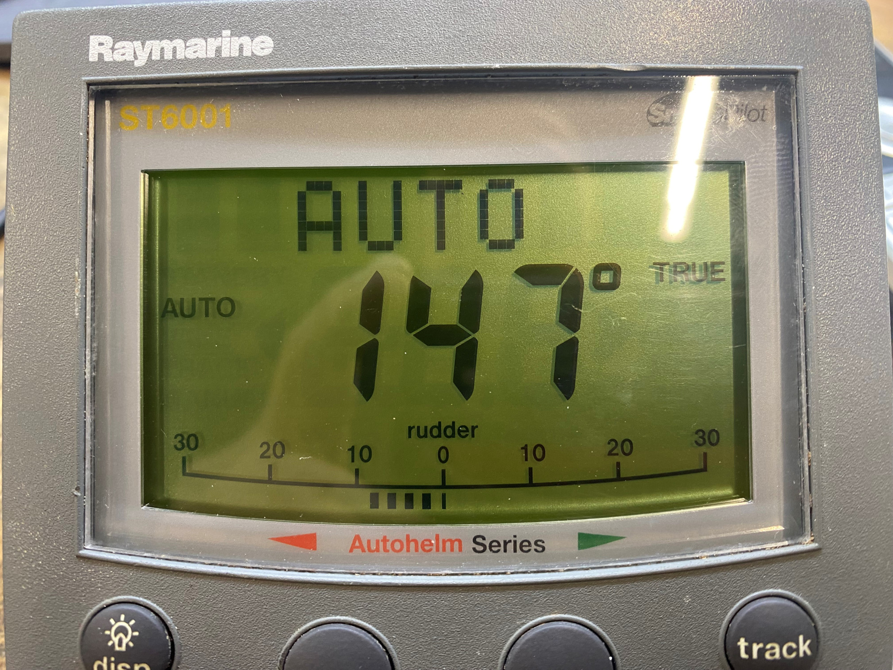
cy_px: 335
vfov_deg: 53.1
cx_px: 446
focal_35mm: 26
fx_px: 671
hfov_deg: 67.3
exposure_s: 1/60
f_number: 1.8
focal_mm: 4.25
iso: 160
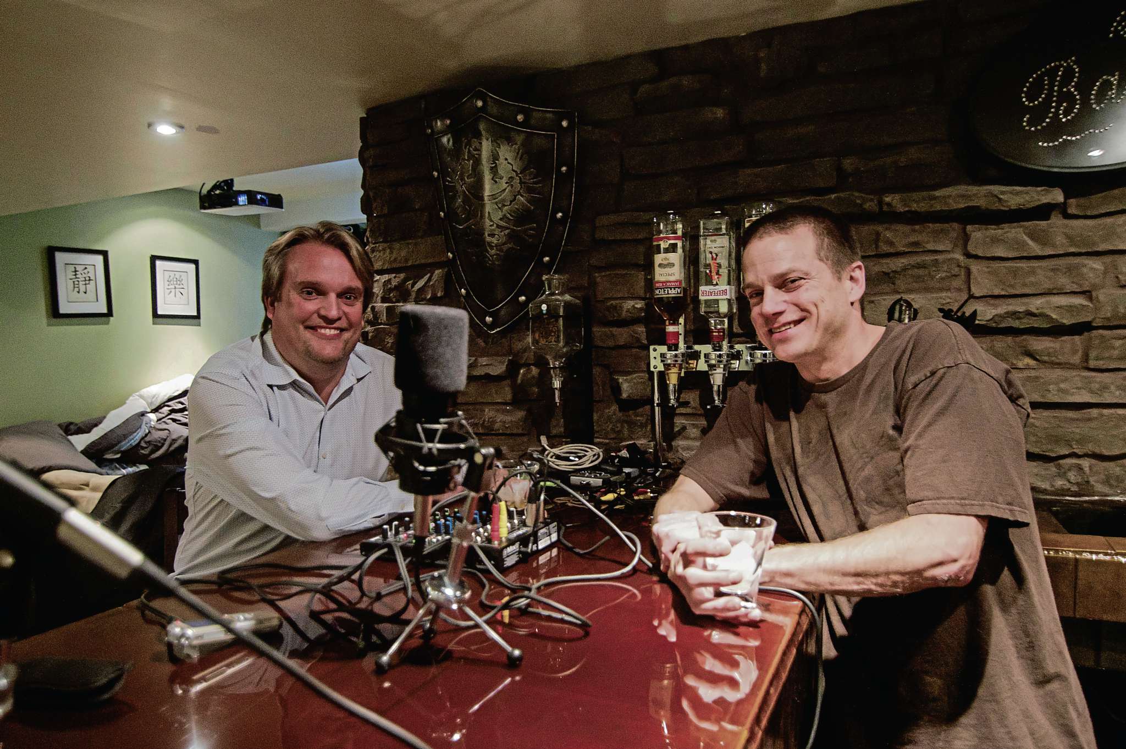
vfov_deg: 53.1
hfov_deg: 73.8
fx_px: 750
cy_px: 374
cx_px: 563
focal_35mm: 24
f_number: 2.8
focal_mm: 16
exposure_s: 1/50
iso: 1600
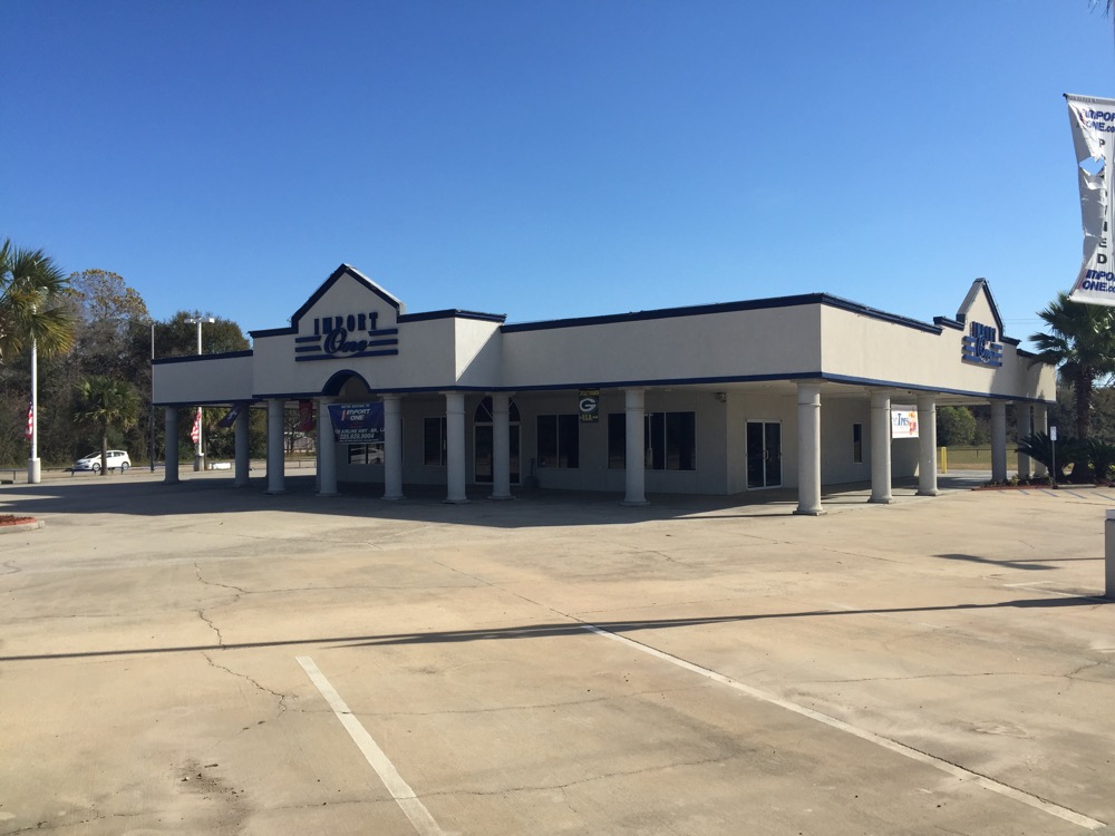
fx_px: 934
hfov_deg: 61.7
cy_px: 418
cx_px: 558
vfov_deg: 48.2
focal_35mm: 29
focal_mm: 4.15
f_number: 2.2
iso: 32
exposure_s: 1/1980
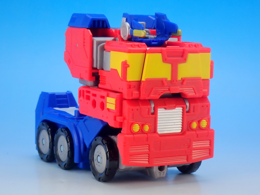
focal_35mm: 100
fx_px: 751
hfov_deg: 19.6
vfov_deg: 14.8
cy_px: 98
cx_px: 130
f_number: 4.9
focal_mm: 18
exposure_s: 1/13
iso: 100
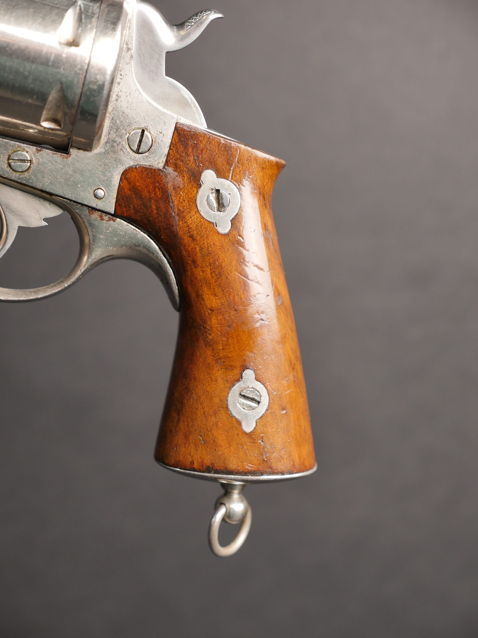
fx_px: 1289
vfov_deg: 27.8
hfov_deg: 21.0
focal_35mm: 70
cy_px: 319
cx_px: 239
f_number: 3.2
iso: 400
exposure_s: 1/160
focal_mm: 35
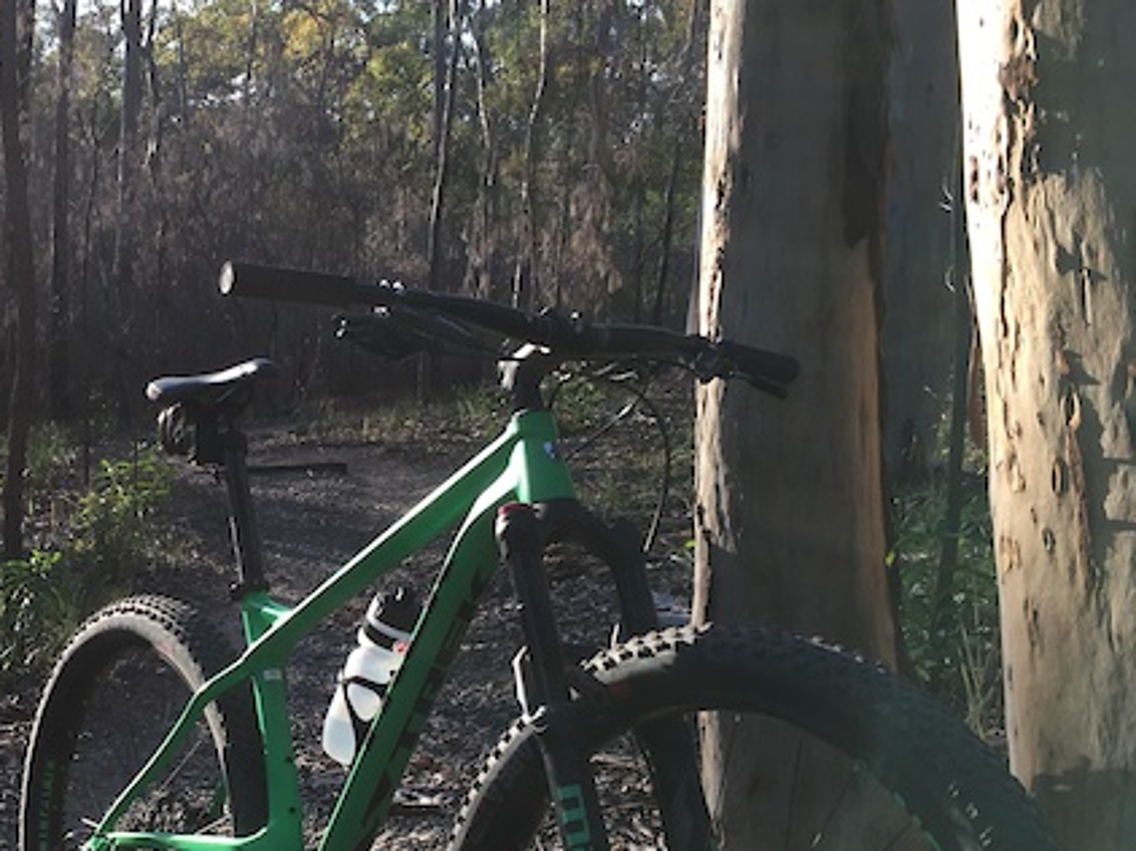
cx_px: 97
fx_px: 1804
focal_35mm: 55
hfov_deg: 33.0
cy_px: 622
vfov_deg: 26.2
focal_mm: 4.15
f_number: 2.2
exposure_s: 1/213
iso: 25
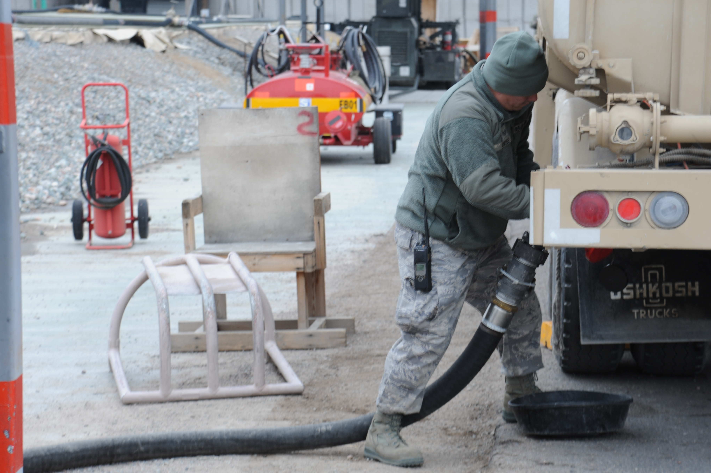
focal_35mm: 126
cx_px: 364
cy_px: 244
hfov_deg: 16.3
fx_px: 2487
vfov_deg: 10.9
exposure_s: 1/80
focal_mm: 120
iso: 400
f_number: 8
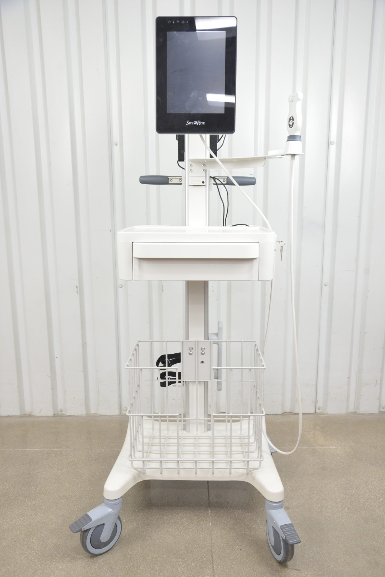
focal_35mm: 31
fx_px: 497
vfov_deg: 60.3
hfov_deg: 42.4
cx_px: 192
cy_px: 288
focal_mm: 31
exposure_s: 1/50
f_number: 6.3
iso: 1600
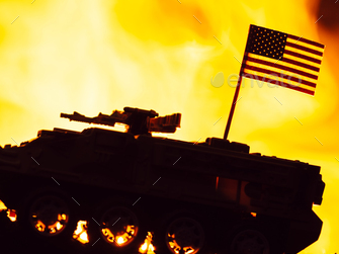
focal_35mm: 178
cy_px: 128
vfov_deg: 8.3
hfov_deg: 11.1
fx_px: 1743
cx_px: 101
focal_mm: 105
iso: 100
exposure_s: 1/160
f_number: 5.6
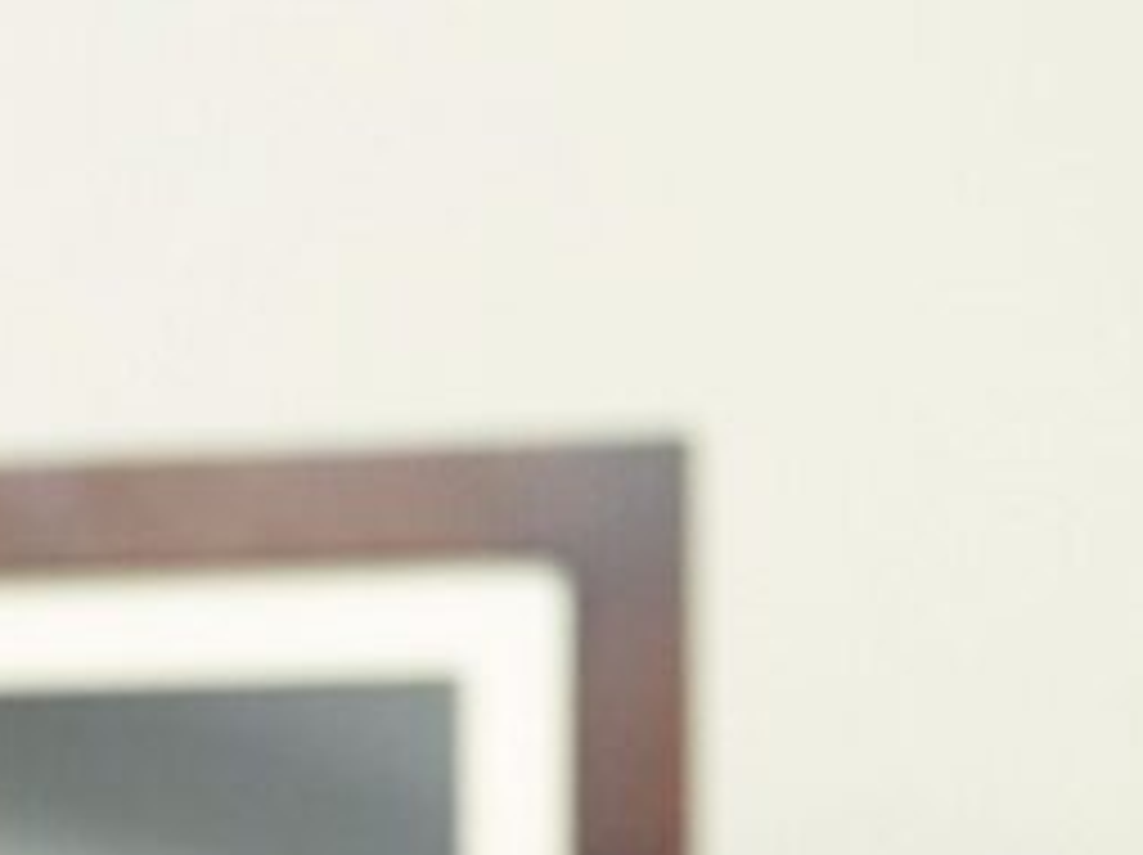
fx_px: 15735
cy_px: 1503
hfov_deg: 4.1
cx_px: -358
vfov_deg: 3.1
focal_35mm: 477
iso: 16000
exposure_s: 1/200
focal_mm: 123
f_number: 5
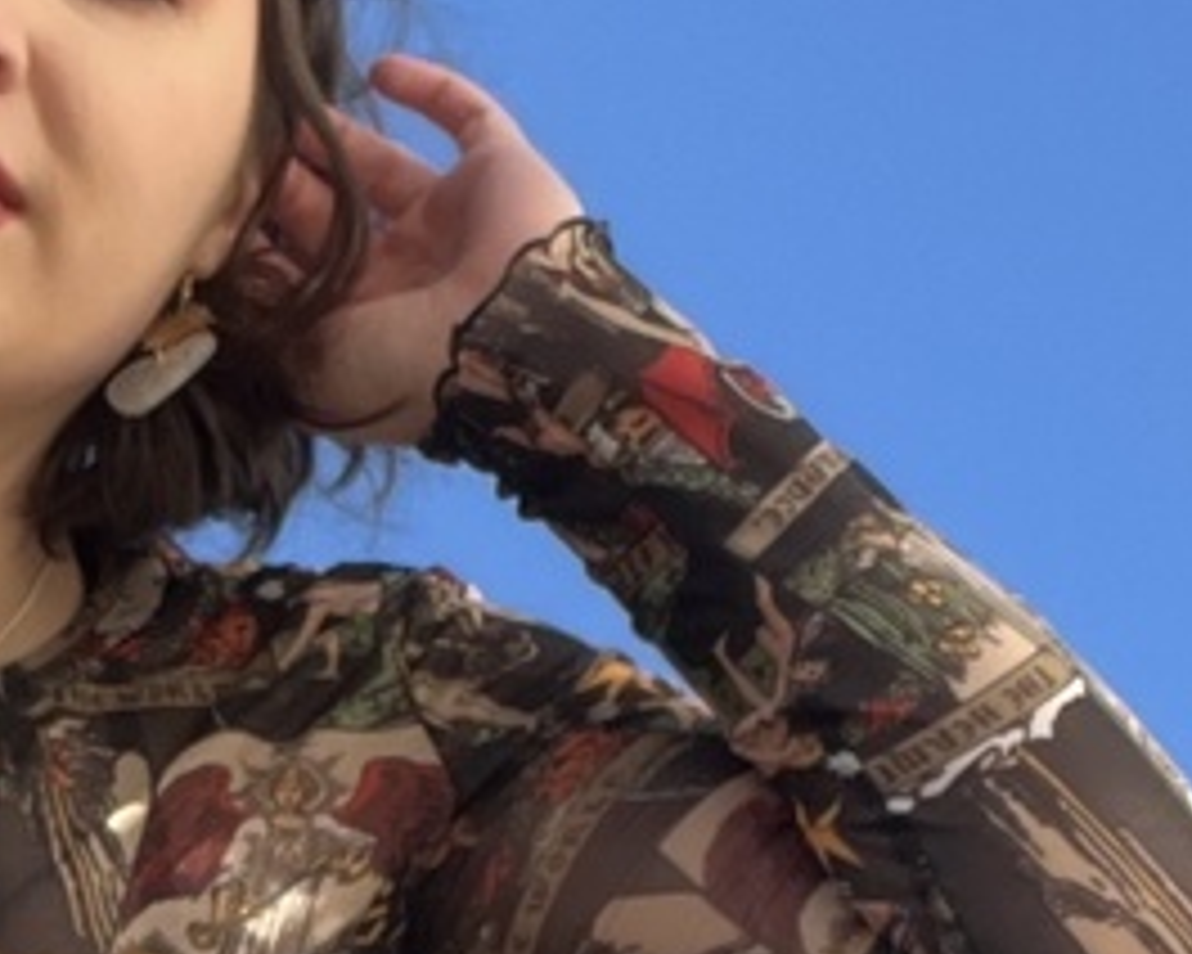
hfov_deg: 18.0
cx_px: -85
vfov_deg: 14.3
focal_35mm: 103
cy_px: 1276
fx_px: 3634
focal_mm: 2.71
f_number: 2.2
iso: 32
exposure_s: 1/410
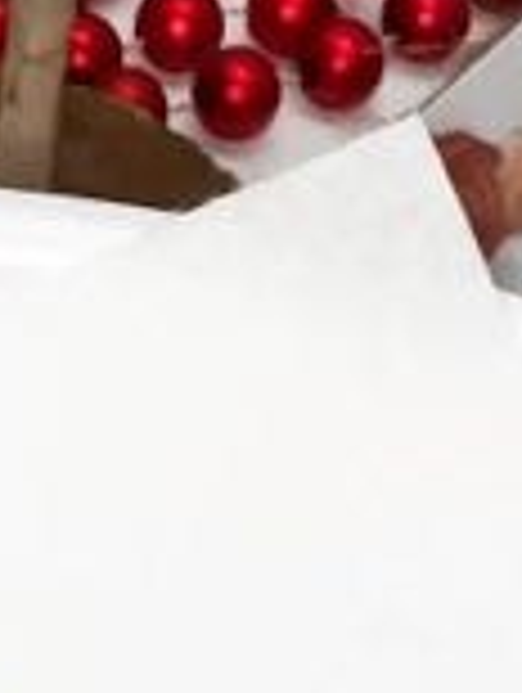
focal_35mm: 309
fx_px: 6196
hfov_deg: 4.8
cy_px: 1822
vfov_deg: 6.1
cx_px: -295
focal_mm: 6.6
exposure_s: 1/30
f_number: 2.8
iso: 80
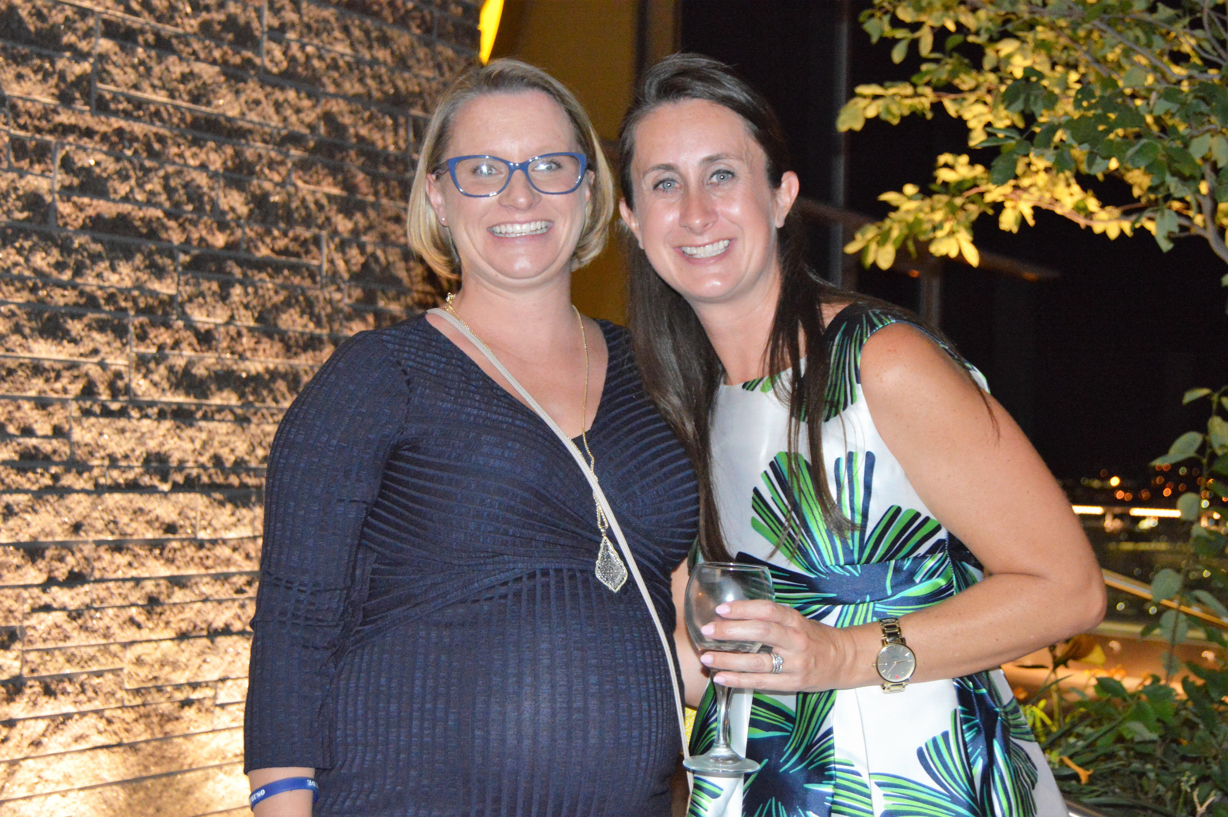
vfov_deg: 23.7
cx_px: 614
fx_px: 1943
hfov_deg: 35.1
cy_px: 408
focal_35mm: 57
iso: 3200
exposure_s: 1/60
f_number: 4.8
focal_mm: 38
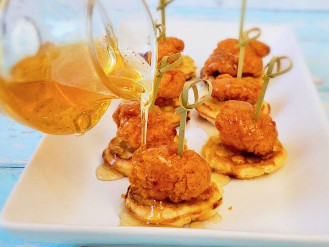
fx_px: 247
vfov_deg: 53.1
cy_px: 124
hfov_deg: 67.3
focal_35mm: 26
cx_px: 164
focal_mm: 4.3
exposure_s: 1/131
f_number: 1.5
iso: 50
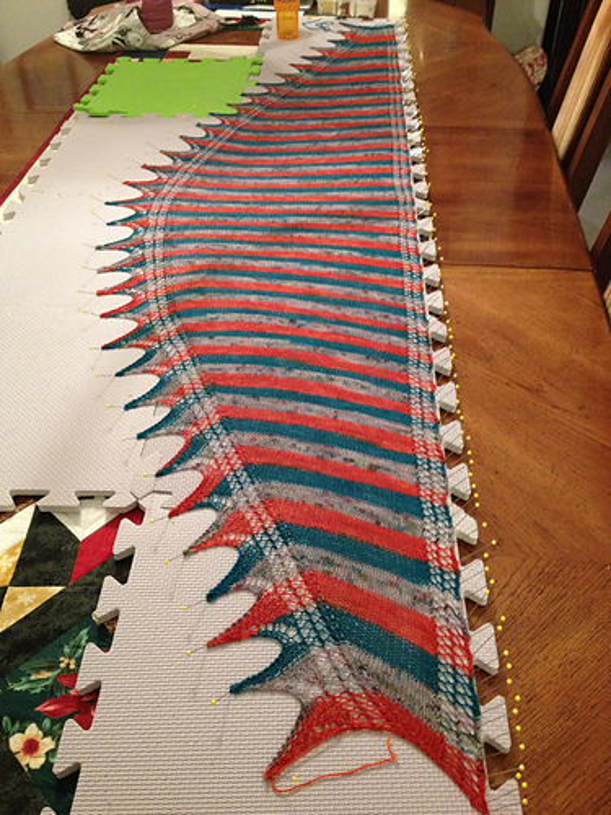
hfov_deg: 40.7
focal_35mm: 35
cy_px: 408
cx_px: 306
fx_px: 824
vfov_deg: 52.6
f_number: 2.4
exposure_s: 1/17
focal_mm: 4.28
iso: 400
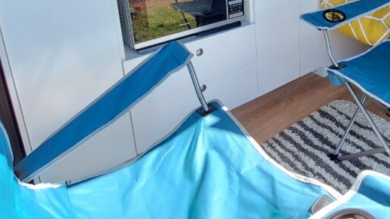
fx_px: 289
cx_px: 267
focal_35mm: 28
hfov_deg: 65.7
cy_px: -6
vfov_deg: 36.7
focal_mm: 1.74
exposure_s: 1/120
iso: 64
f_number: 2.2
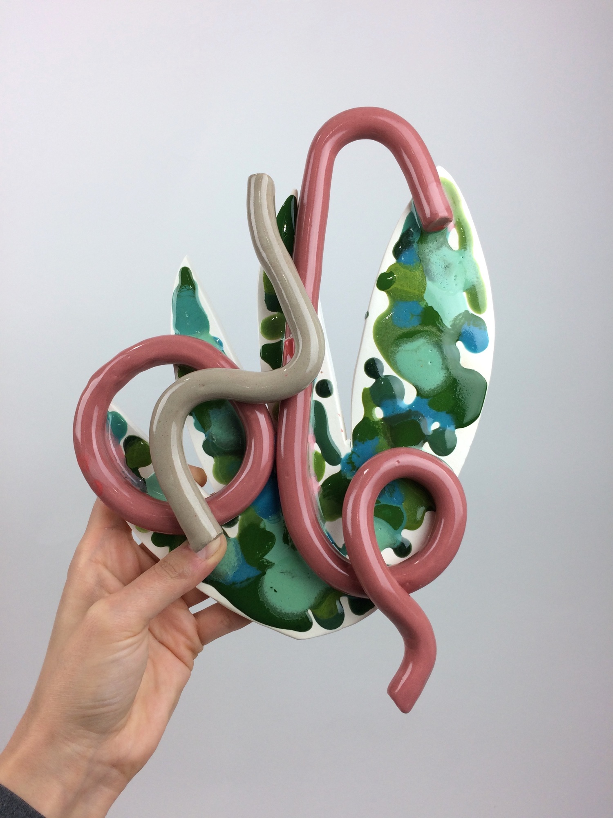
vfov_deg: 61.7
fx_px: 685
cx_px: 306
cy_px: 409
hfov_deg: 48.2
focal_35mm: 29
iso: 32
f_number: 2.2
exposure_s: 1/112
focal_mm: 4.15
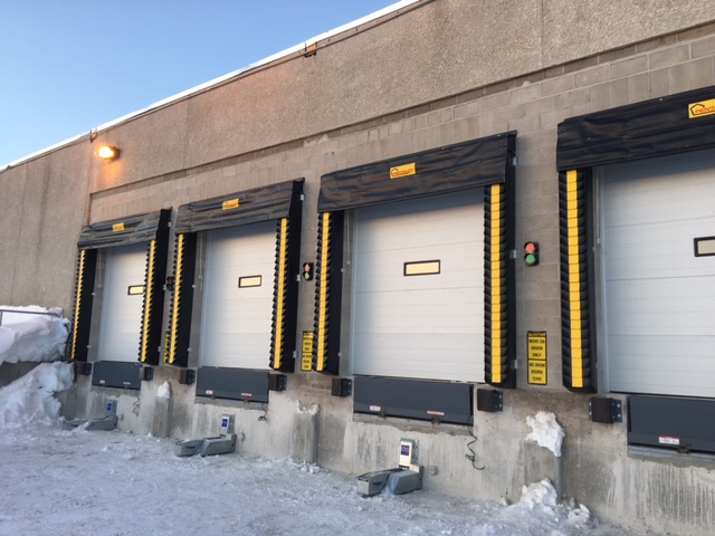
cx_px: 358
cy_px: 268
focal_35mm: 29
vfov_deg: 48.2
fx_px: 599
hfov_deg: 61.7
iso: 25
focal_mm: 4.15
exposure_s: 1/60
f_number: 2.2
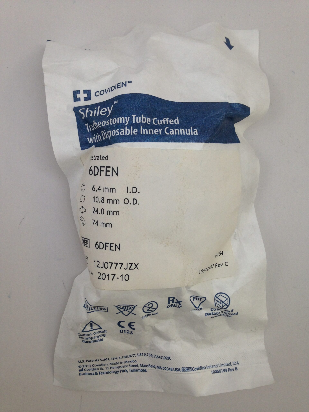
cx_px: 154
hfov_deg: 42.9
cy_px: 206
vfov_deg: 55.4
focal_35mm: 33
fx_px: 393
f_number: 2.4
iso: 64
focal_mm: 4.12
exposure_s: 1/120
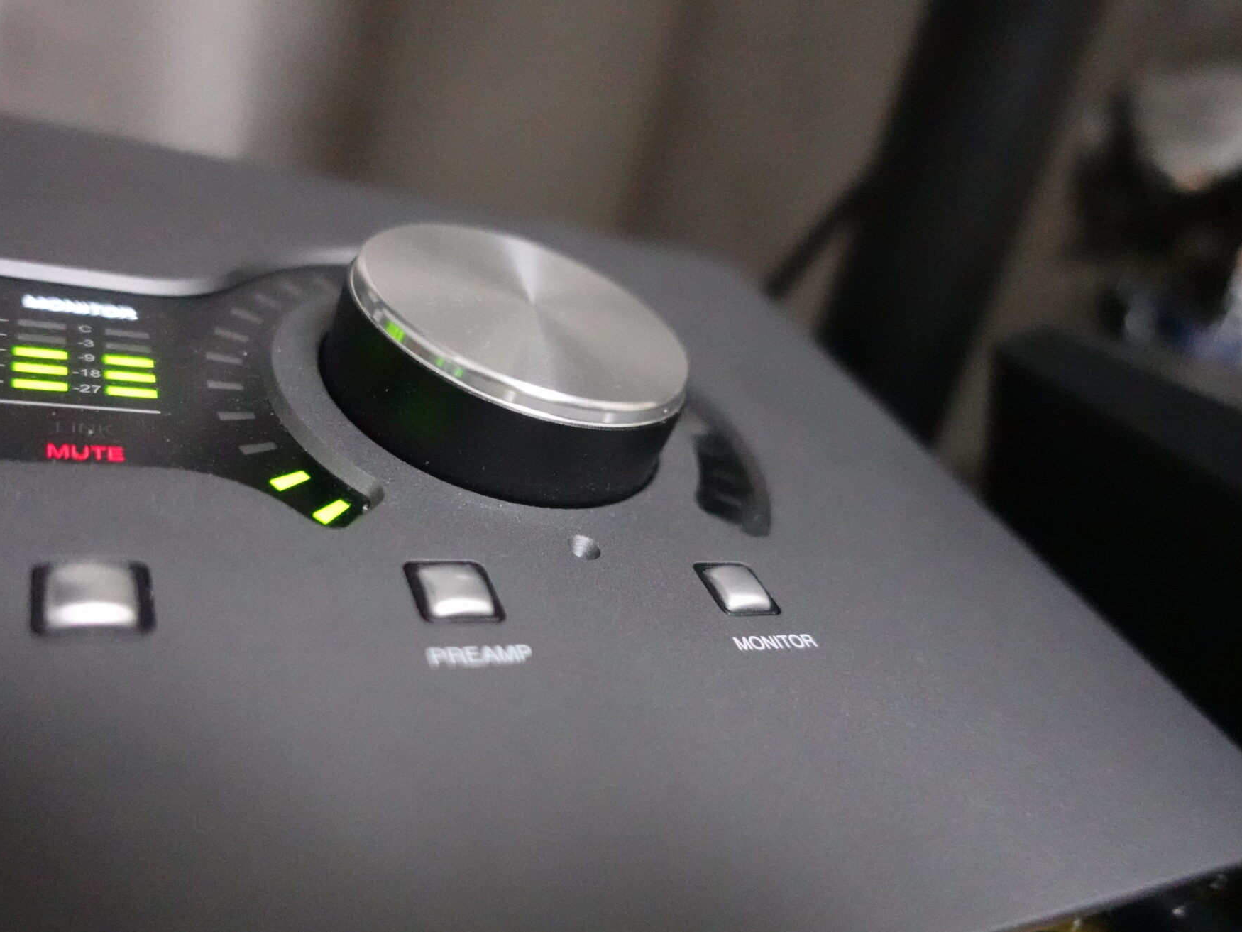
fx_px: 969
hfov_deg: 65.2
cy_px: 450
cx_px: 576
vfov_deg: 51.4
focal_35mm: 27
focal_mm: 9.4
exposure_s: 1/30
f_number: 2.2
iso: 8000
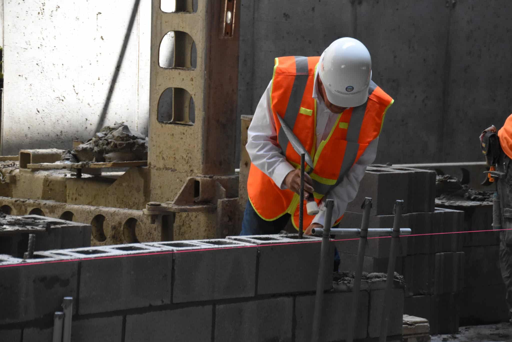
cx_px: 256
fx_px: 1813
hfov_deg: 16.1
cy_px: 171
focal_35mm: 128
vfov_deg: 10.8
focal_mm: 85
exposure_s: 1/500
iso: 2200
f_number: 5.6
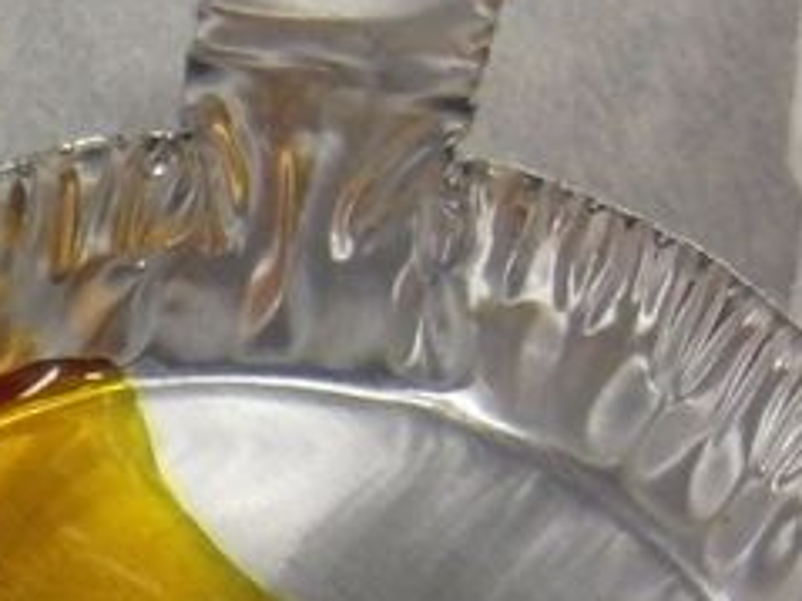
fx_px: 4655
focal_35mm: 201
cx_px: -554
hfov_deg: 9.5
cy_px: 829
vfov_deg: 7.3
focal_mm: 7.1
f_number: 3.8
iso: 400
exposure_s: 1/25
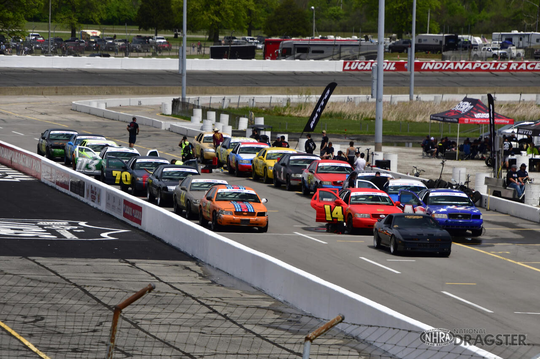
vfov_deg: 5.4
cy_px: 180
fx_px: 3821
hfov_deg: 8.1
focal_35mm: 255
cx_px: 270
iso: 400
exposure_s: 1/1000
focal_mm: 170
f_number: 8
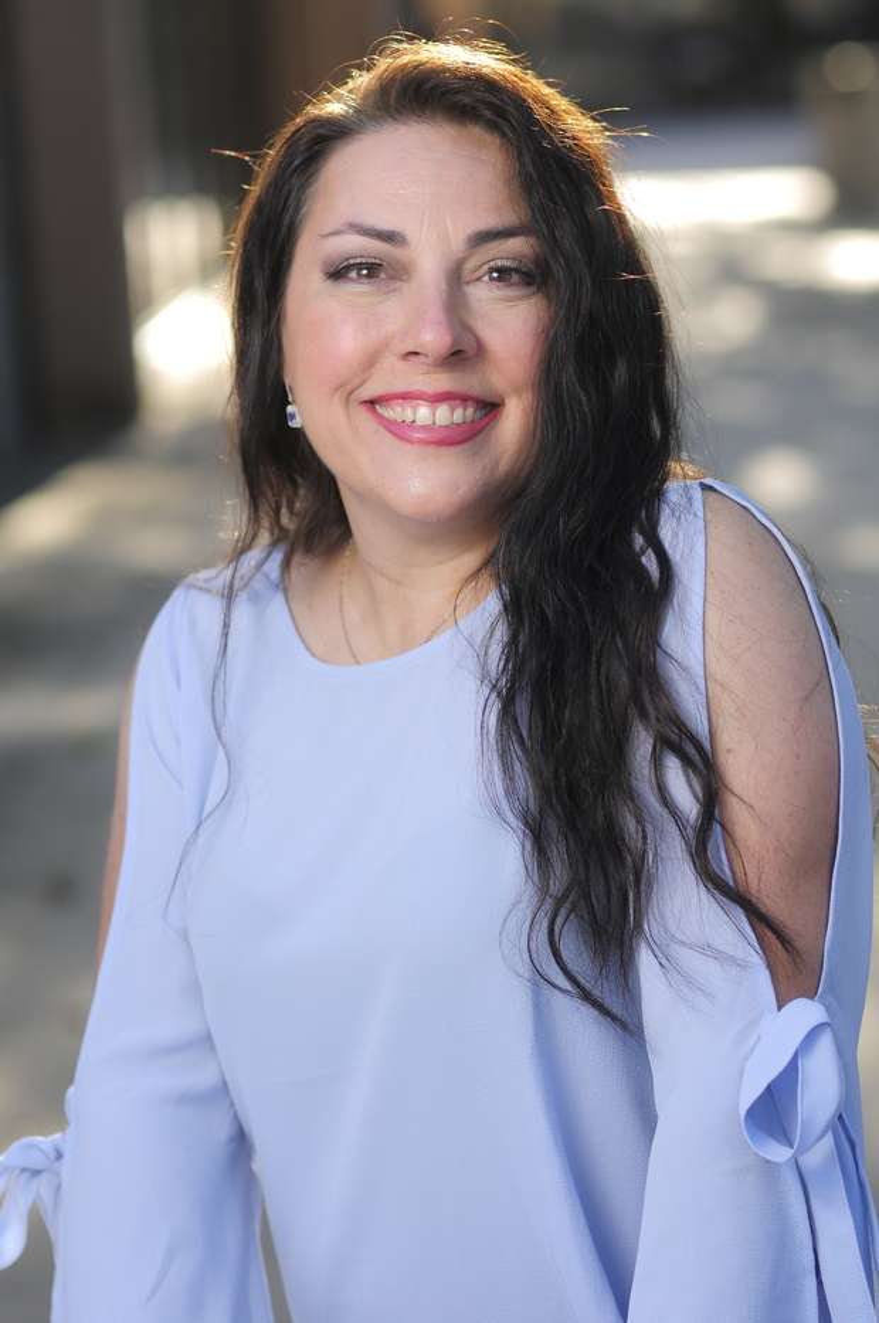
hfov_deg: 10.7
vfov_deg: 16.1
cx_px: 440
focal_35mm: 128
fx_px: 4680
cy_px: 662
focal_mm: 85
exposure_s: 1/250
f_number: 3.5
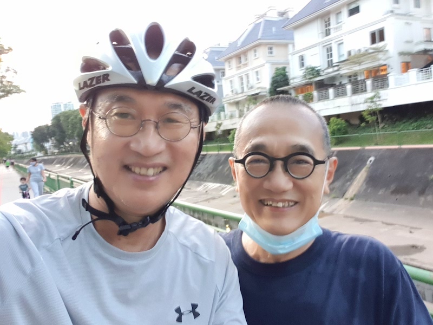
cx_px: 216
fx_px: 388
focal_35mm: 31
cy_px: 162
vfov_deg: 45.4
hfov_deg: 58.4
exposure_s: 1/25
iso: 200
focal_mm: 2.92
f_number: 1.7
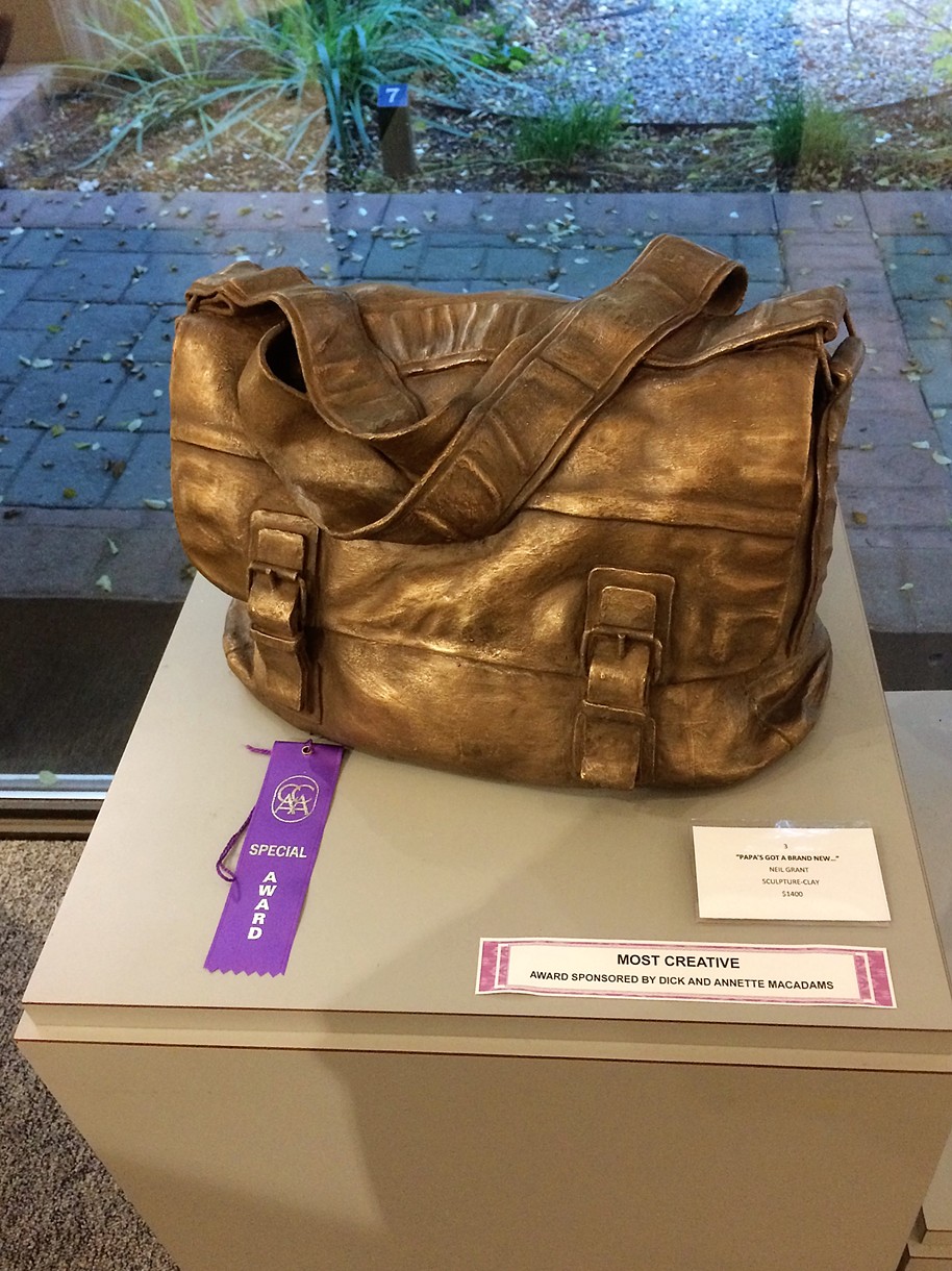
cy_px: 636
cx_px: 476
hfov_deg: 48.2
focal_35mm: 29
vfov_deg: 61.7
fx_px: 1064
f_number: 2.2
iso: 250
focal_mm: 4.2
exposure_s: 1/30
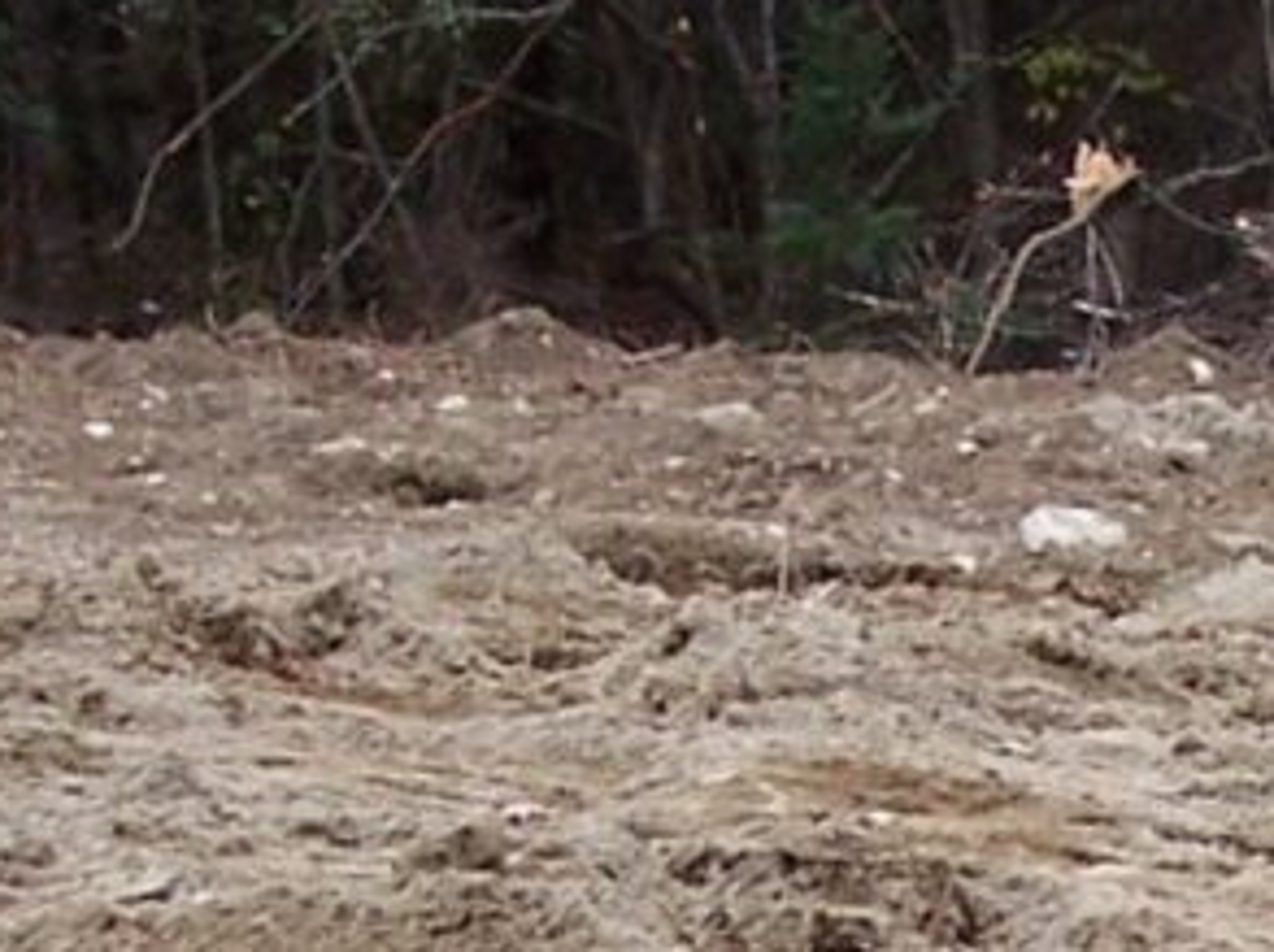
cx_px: 1644
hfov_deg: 10.4
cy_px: 1304
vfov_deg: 7.8
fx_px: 6874
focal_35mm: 187
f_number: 2.8
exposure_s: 1/90
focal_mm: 6.3
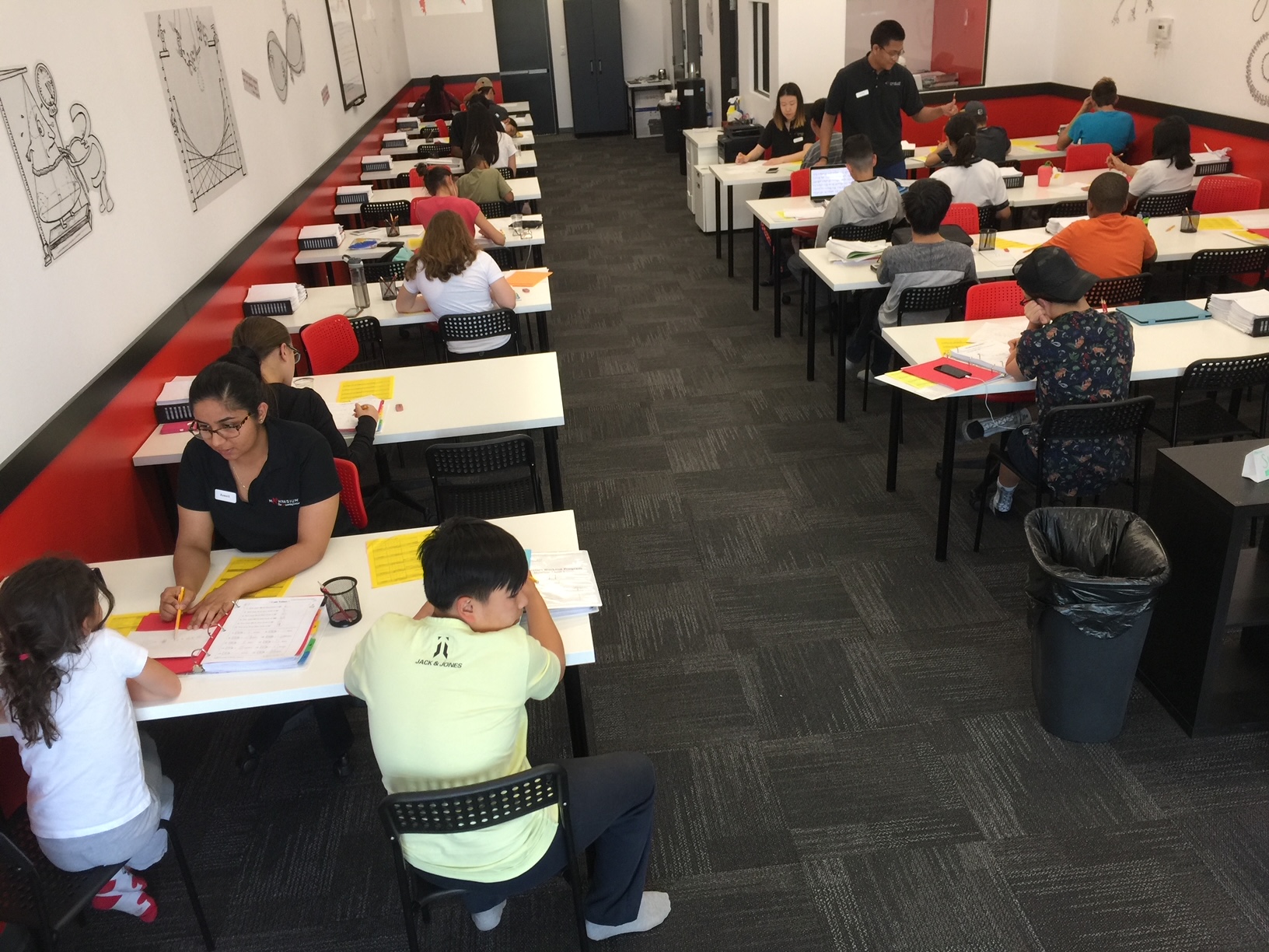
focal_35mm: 29
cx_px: 634
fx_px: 1063
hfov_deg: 61.7
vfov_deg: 48.2
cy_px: 476
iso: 32
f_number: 2.2
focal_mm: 4.15
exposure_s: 1/30
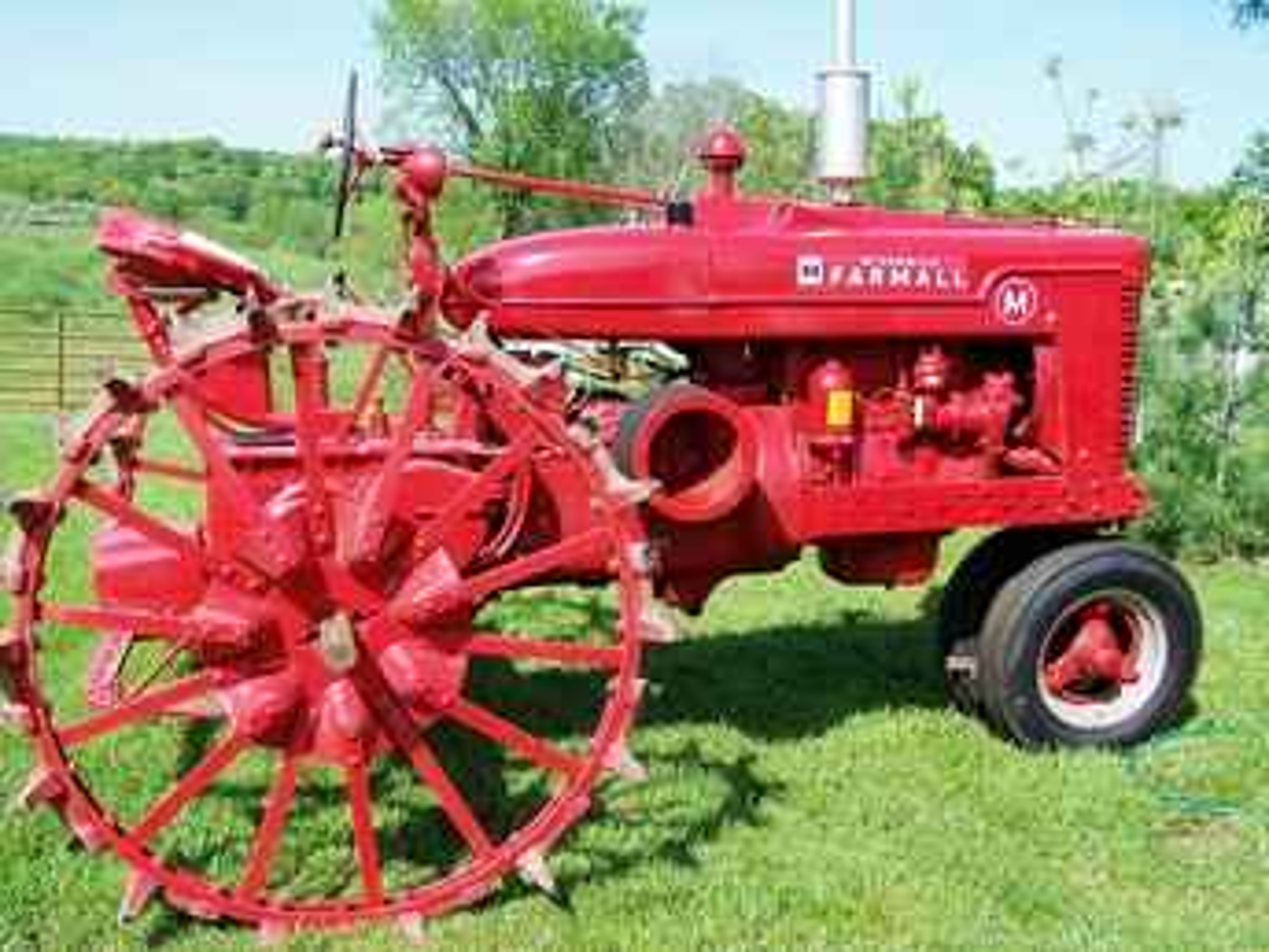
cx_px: 634
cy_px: 476
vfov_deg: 37.7
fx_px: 1393
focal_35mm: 38
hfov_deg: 49.0
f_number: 4
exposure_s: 1/750
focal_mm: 6.3
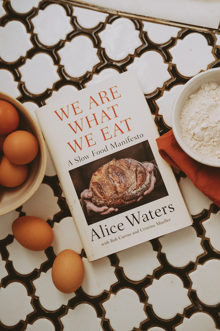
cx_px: 110
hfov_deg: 25.5
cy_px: 166
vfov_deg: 37.5
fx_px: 486
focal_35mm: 53
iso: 3200
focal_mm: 35
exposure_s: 1/250
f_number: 2.2
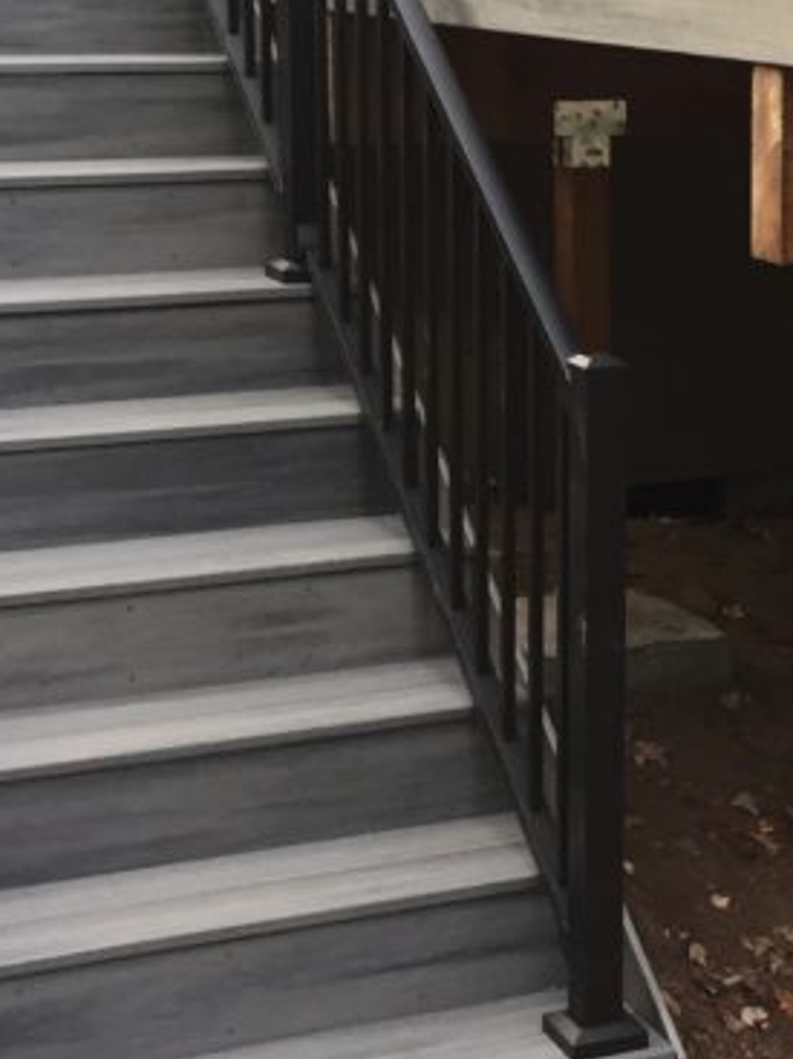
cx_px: 657
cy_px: 390
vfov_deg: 24.1
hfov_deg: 18.0
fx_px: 2476
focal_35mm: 81
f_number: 2.2
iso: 32
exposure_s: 1/40
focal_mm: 4.15
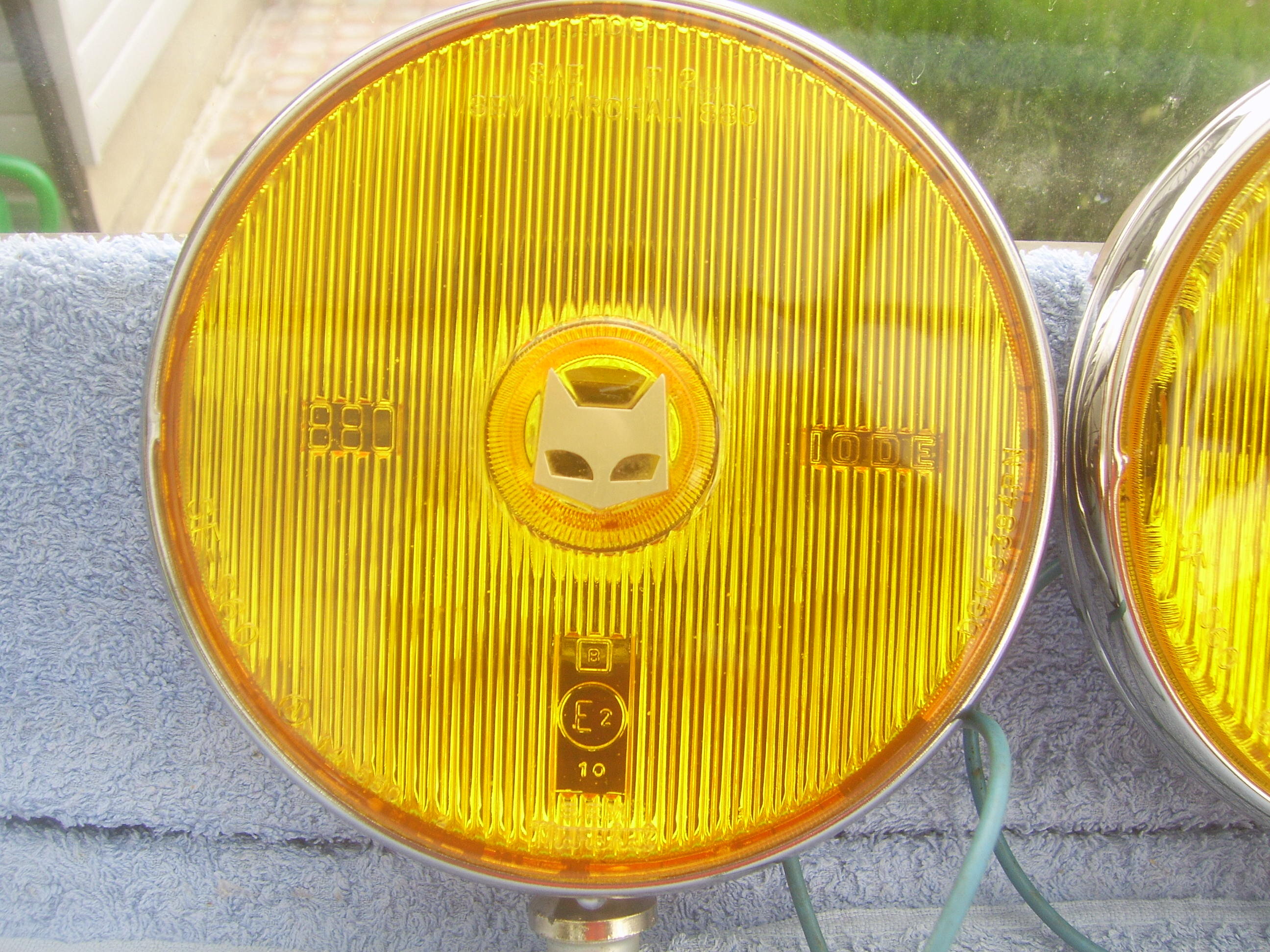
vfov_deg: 37.7
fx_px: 1394
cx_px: 635
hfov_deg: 49.0
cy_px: 476
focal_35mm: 38
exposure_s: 1/100
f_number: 3.2
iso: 50
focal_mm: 7.8
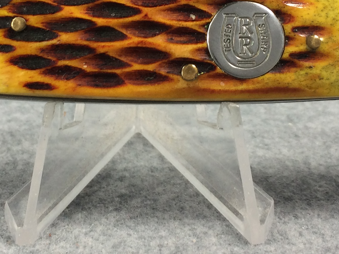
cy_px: 12
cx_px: 140
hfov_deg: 23.8
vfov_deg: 17.7
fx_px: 803
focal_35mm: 82
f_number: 2.2
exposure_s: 1/60
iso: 50
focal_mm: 4.15
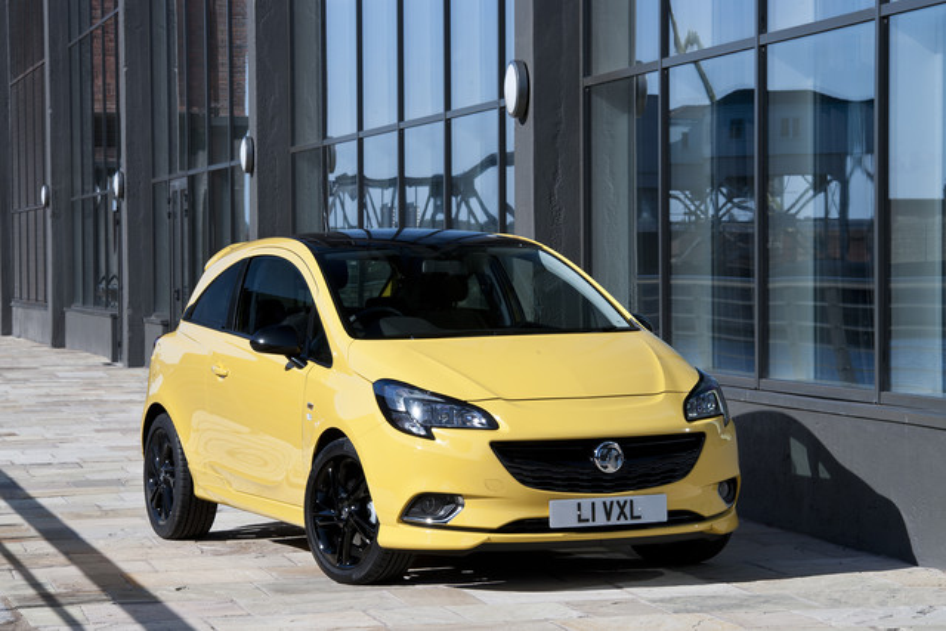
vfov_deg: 11.2
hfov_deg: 16.8
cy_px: 316
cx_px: 473
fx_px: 3206
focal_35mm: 122
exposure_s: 1/60
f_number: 14
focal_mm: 122
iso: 200
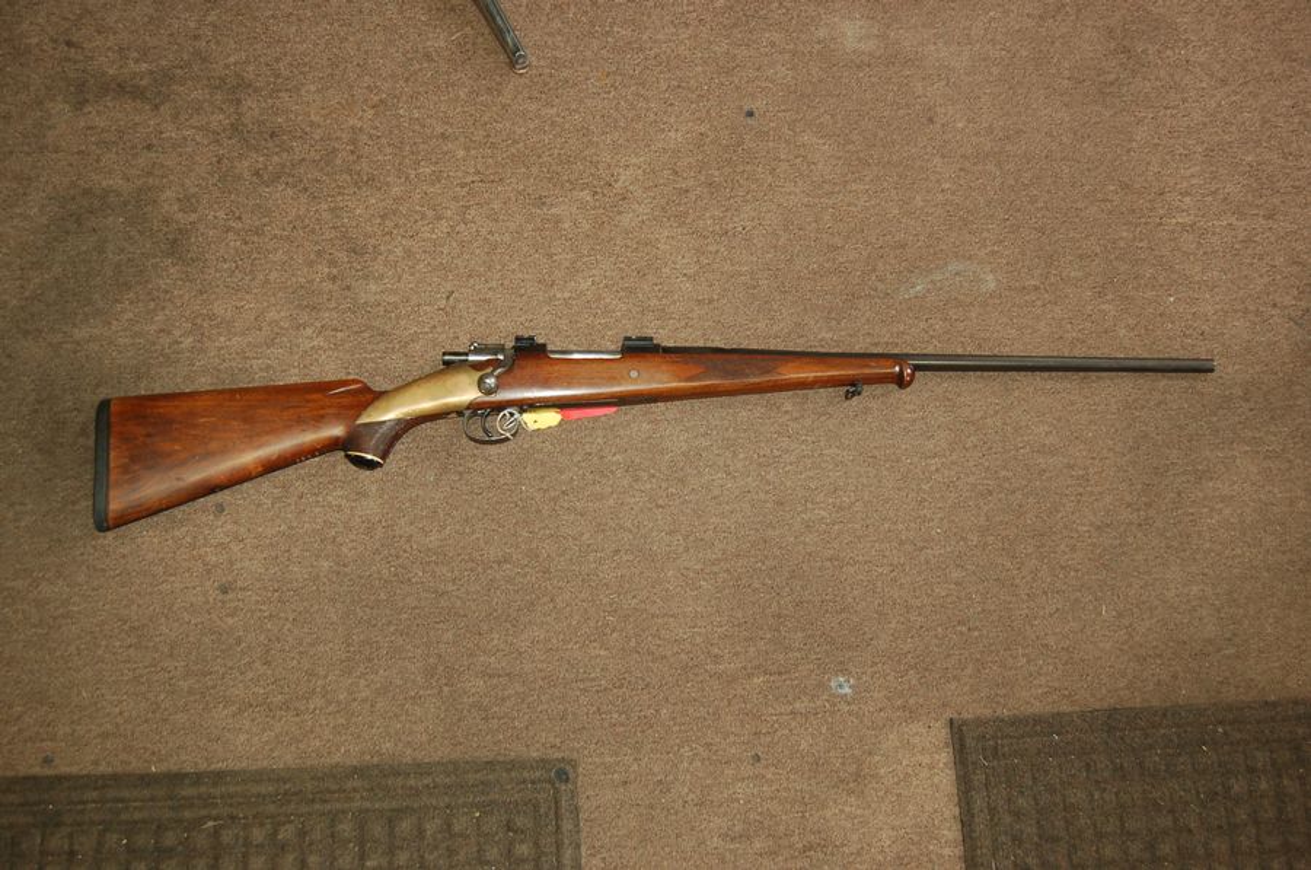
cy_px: 435
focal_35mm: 33
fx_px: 1200
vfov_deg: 39.8
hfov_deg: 57.3
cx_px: 656
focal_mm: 22
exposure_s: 1/60
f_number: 3.8
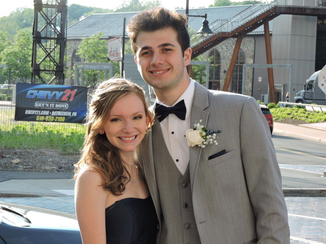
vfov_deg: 12.9
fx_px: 1083
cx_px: 163
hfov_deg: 17.1
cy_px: 122
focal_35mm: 115
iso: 100
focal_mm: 20.6
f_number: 5
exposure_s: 1/160
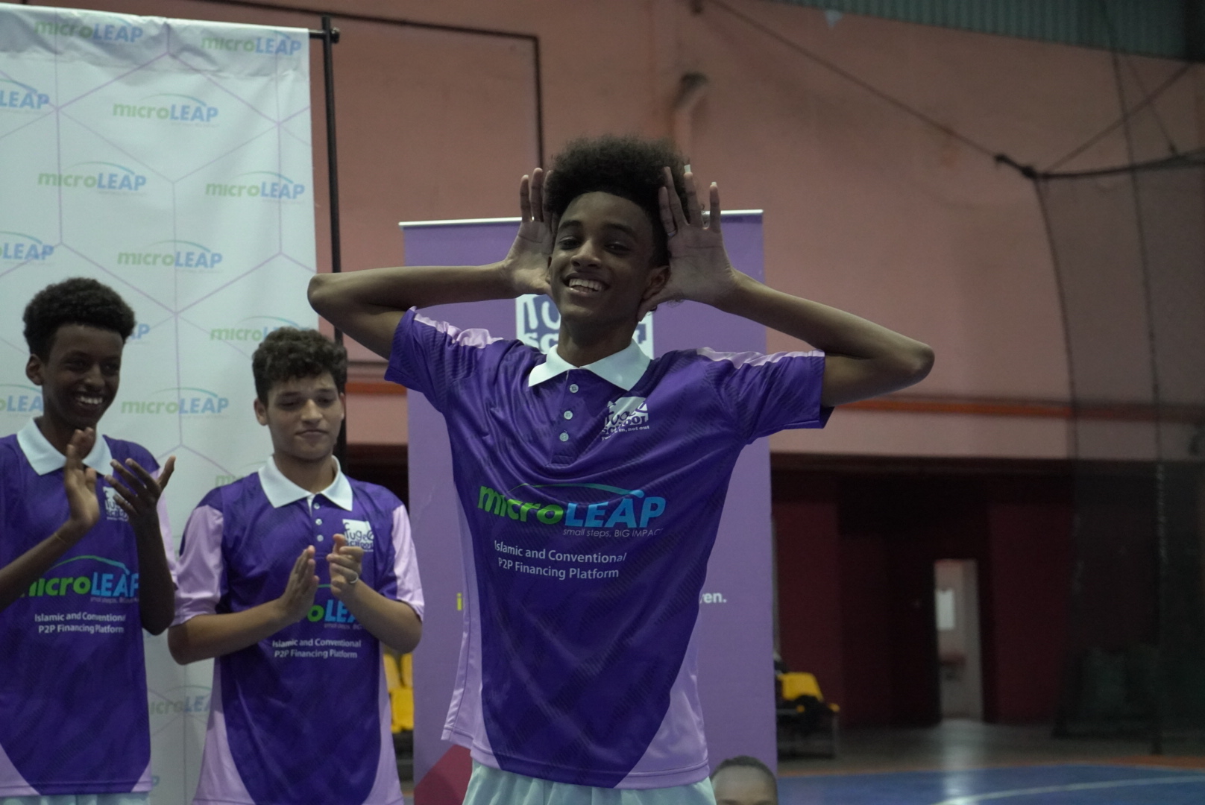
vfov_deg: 16.6
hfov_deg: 24.6
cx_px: 602
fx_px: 2763
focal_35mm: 82
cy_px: 402
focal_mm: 55
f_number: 5
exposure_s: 1/500
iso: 4000
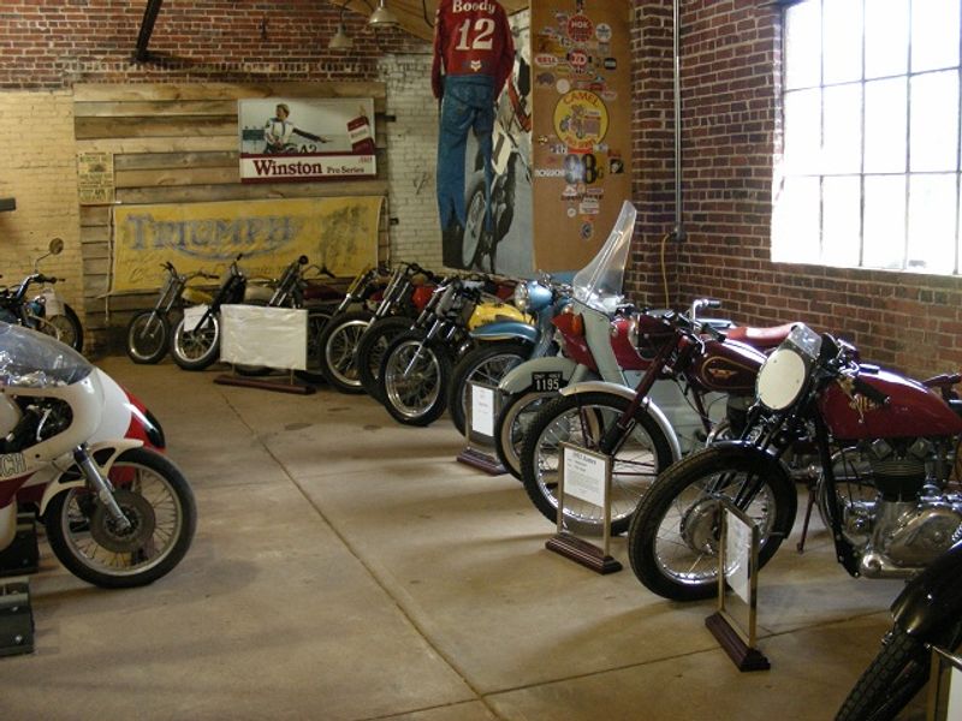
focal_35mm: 38
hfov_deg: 49.0
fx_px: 1056
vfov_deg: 37.7
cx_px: 481
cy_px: 360
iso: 215
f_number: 3.5
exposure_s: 1/30
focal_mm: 6.3
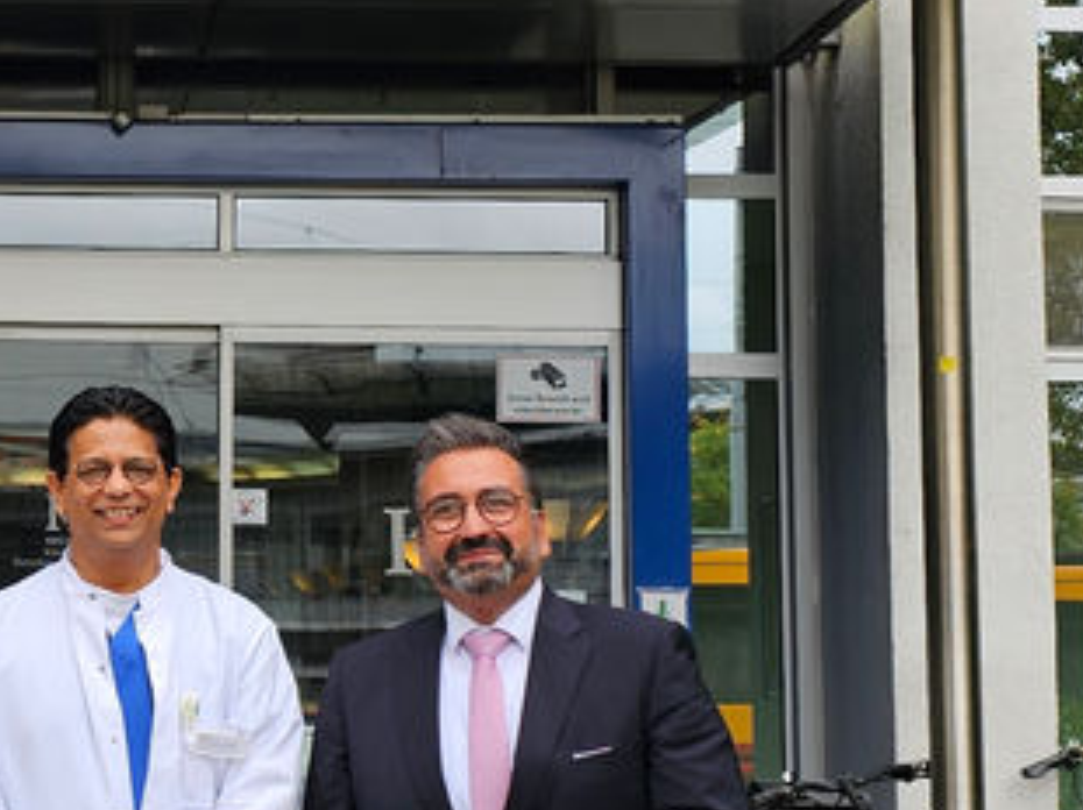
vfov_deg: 15.5
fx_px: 2970
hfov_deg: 20.1
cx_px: 21
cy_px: 325
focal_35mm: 95
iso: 12
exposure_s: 1/180
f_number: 1.7
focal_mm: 6.3
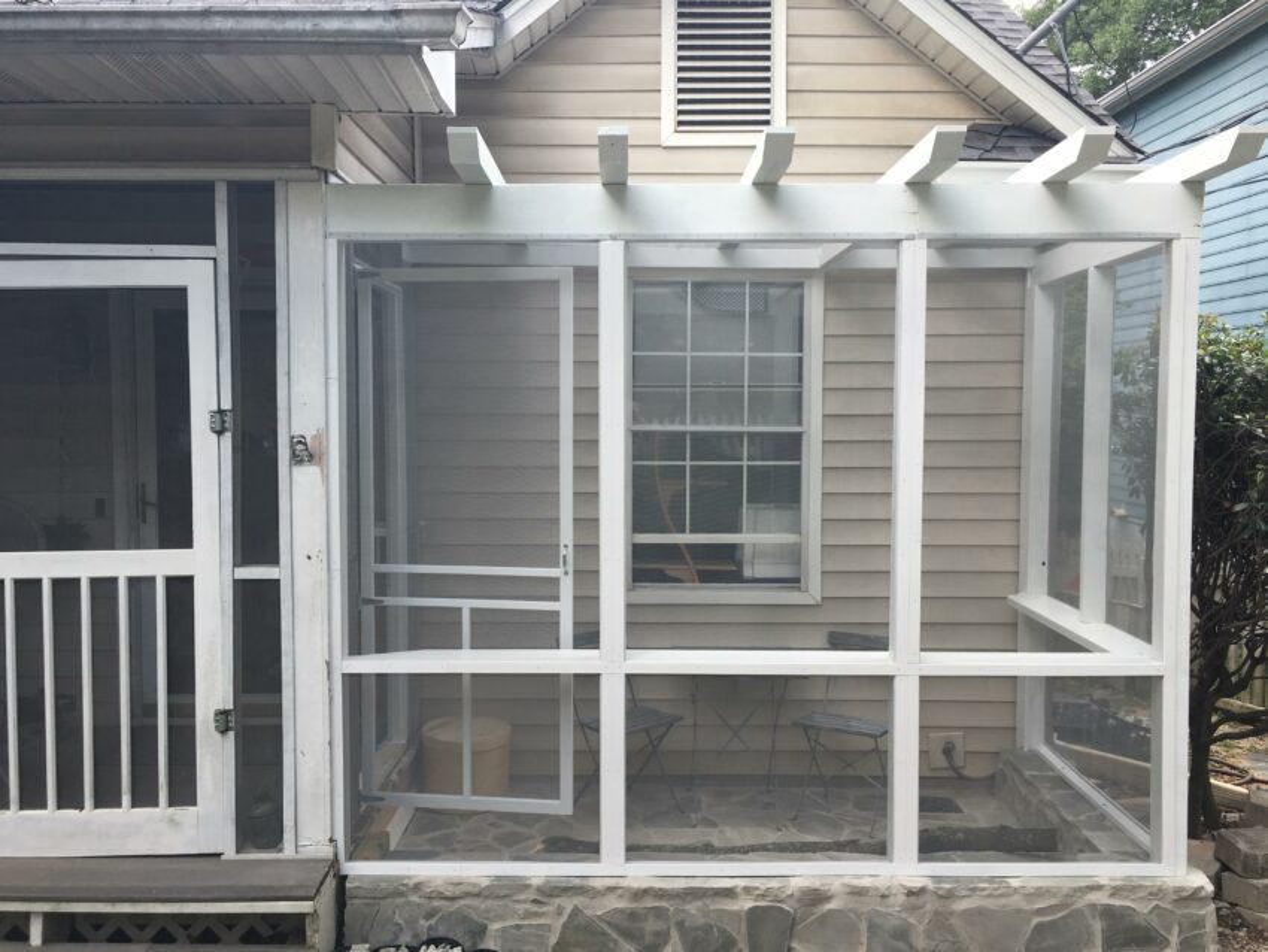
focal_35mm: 29
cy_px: 476
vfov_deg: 48.2
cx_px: 634
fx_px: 1063
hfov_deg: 61.6
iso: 25
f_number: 2.2
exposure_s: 1/179
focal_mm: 4.15
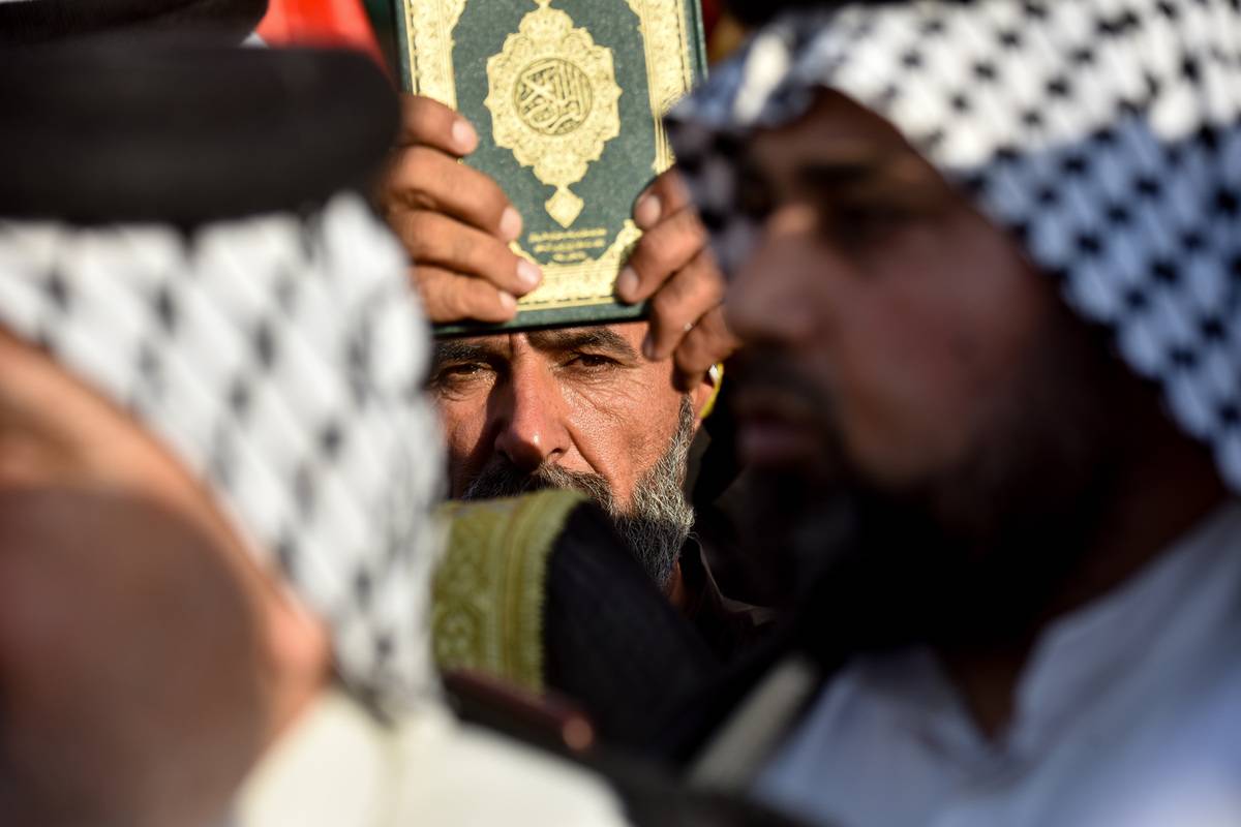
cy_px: 414
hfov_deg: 11.4
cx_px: 620
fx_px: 6205
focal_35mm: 180
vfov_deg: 7.6
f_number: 5.6
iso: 100
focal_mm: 180
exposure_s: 1/400
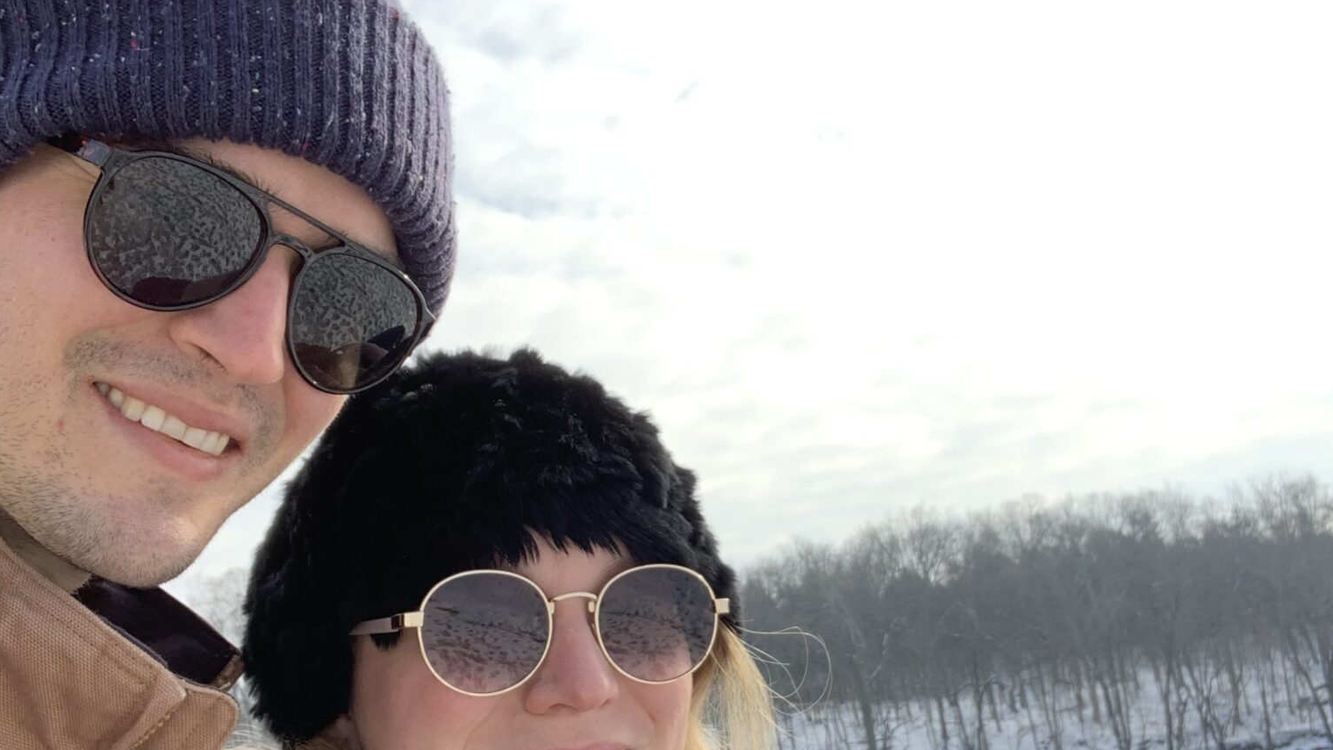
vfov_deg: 25.2
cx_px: 670
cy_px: 545
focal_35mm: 47
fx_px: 1662
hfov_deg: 43.7
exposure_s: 1/341
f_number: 2.2
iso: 16
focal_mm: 2.87
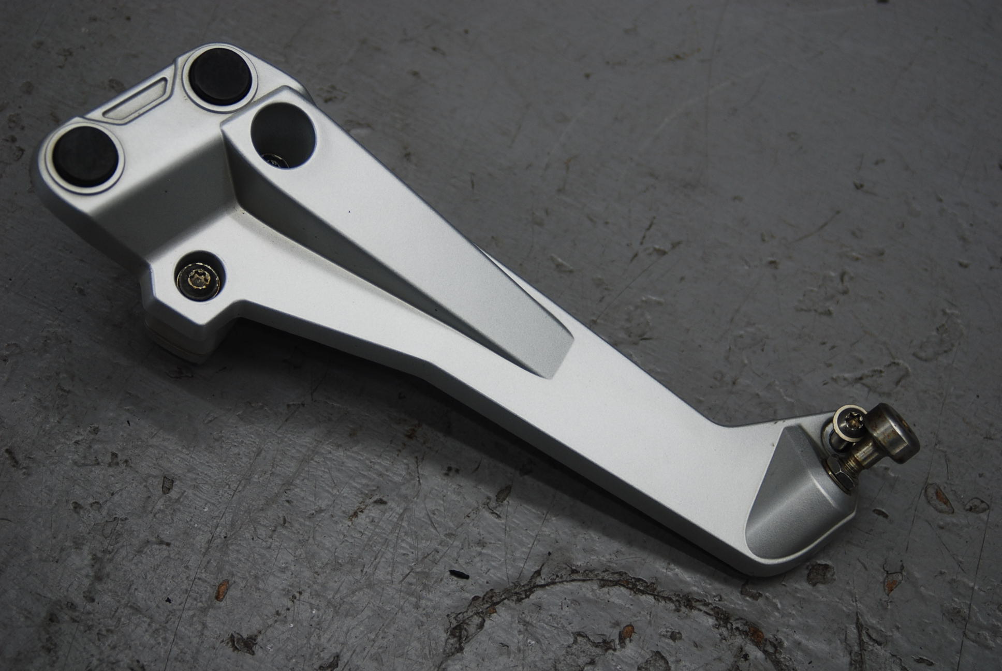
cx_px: 501
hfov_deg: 28.0
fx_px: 2006
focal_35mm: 72
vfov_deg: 19.0
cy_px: 336
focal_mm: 48
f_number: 4.2
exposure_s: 1/60
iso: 200
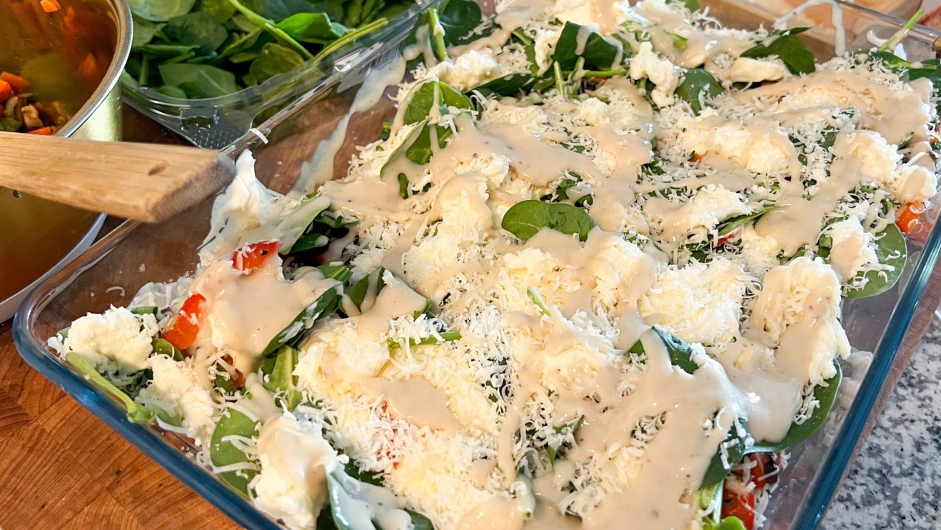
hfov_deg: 59.2
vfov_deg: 35.5
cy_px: 200
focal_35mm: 33
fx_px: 824
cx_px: 540
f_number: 1.5
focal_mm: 5.7
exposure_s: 1/60
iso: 250
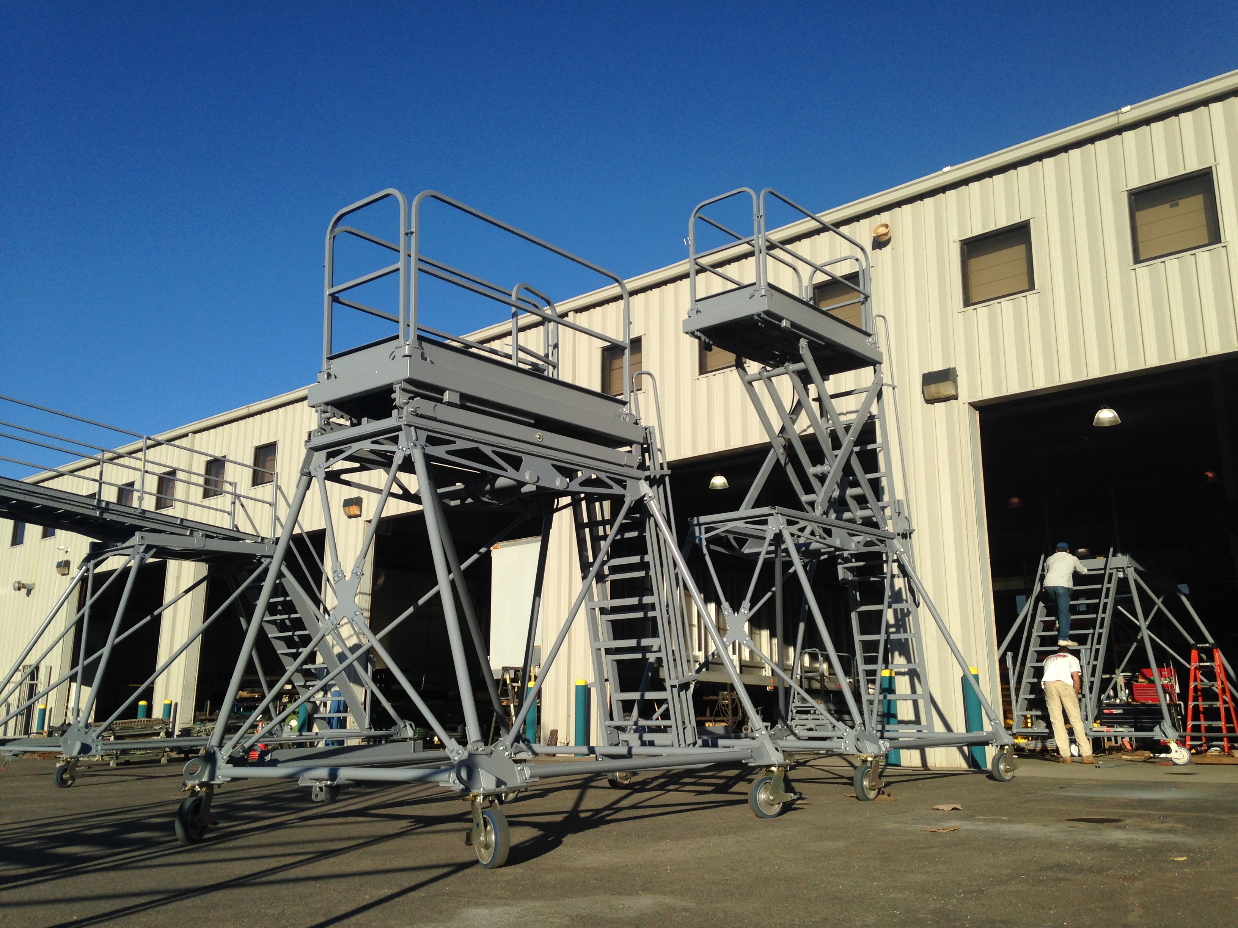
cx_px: 619
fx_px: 1180
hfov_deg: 55.4
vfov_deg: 42.9
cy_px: 464
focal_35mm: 33
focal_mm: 4.12
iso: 50
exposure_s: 1/1869
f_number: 2.4
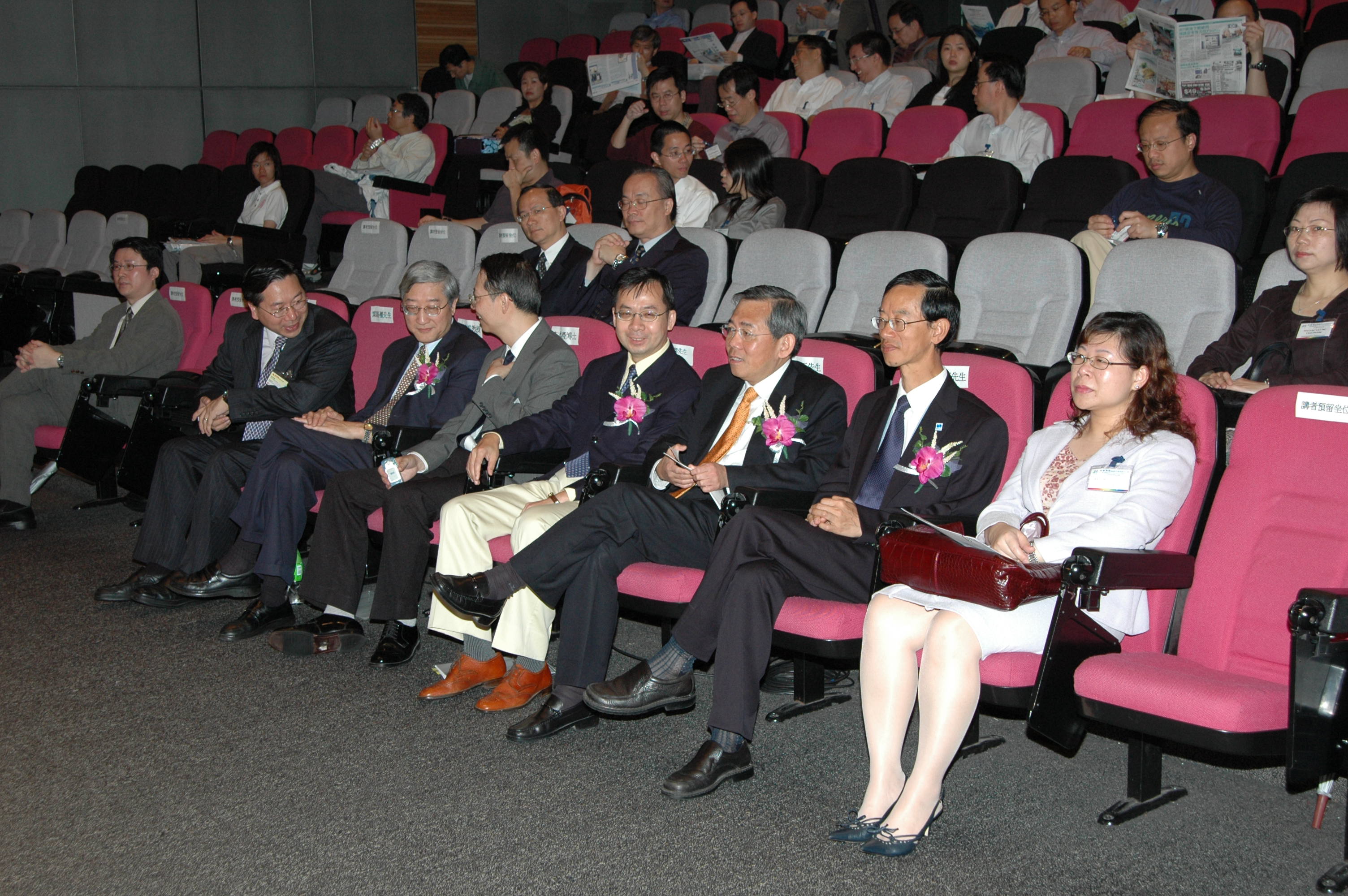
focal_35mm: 48
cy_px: 448
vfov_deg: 28.0
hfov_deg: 41.1
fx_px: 1796
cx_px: 674
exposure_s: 1/60
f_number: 5
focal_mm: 32
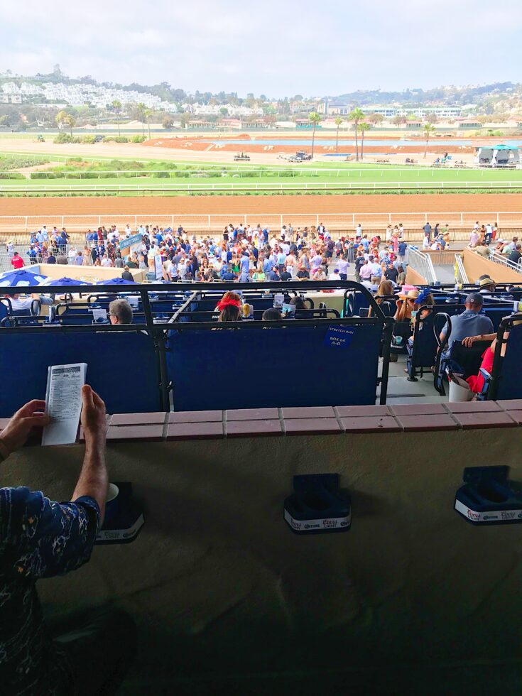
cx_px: 261
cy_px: 348
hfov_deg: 49.7
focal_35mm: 28
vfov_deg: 63.4
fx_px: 563
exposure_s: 1/894
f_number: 1.8
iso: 20
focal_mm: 3.99
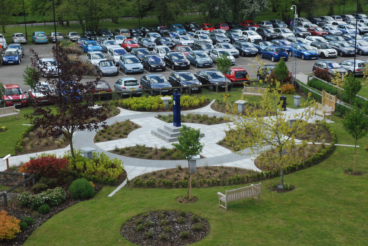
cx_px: 184
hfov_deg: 33.4
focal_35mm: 60
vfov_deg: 22.7
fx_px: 614
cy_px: 123
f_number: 10
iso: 1250
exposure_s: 1/400
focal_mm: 40
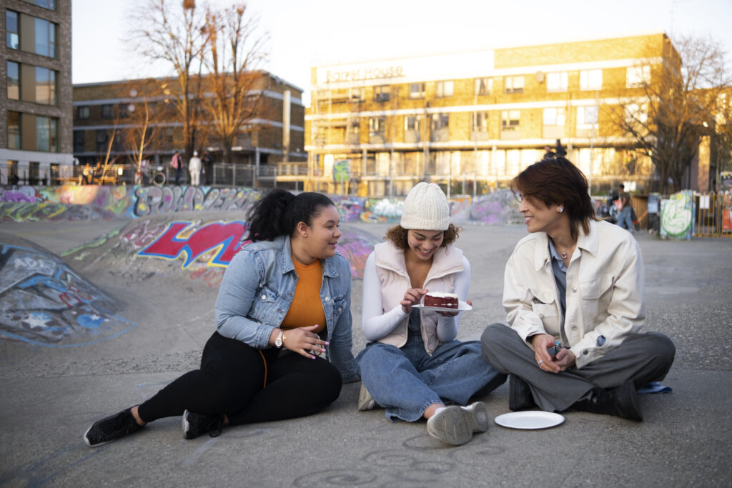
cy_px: 244
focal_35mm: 35
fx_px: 712
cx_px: 366
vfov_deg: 37.9
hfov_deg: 54.4
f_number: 2
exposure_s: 1/1000
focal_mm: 23
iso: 400
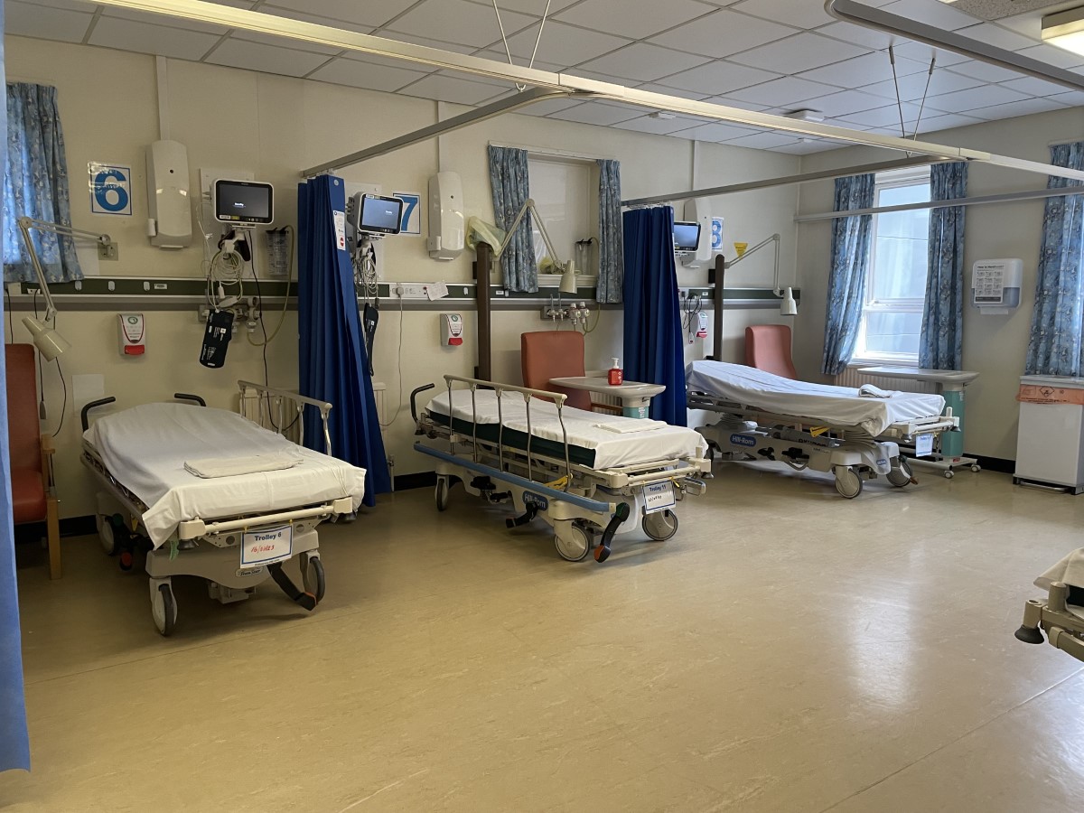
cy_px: 406
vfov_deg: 53.1
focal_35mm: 26
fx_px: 814
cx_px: 542
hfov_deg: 67.3
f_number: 1.6
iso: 160
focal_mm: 4.2
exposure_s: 1/50
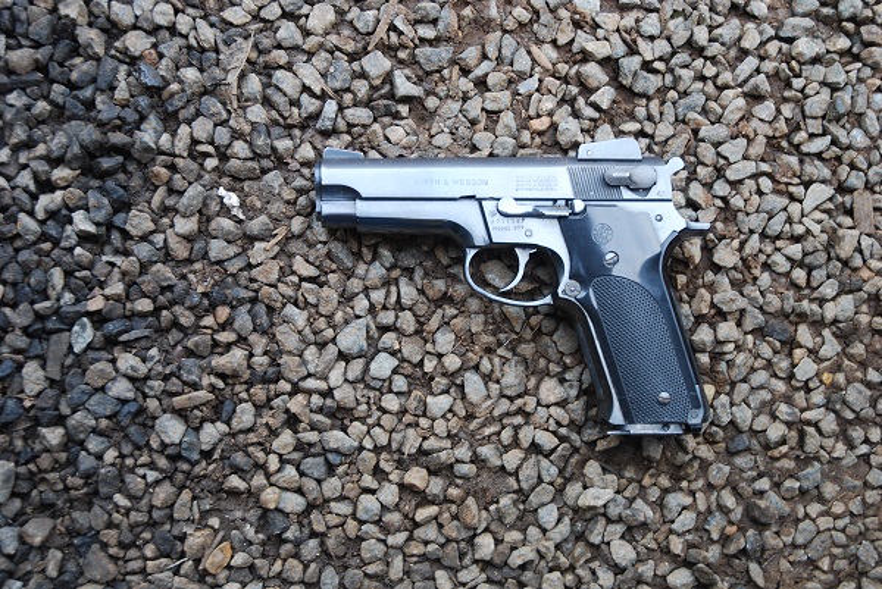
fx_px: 1140
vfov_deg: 29.0
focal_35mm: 46
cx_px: 441
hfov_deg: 42.3
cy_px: 294
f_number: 4
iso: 200
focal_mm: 31
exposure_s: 1/30
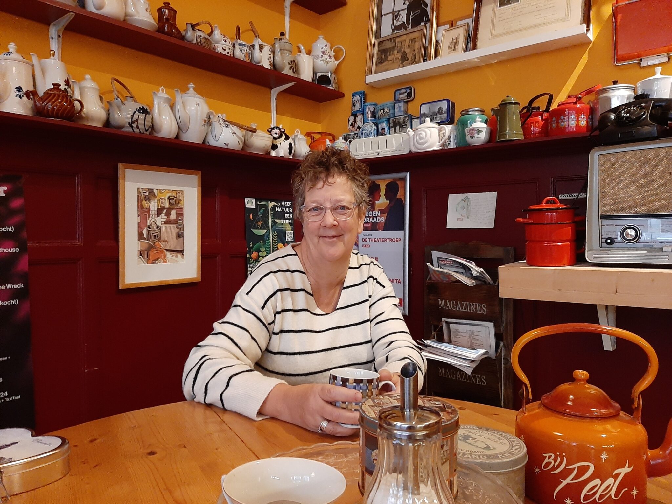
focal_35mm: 26
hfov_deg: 67.3
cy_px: 252
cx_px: 336
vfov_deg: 53.1
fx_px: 505
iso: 400
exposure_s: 1/25
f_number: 1.7
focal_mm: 3.93
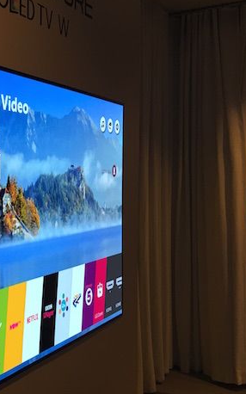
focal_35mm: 53
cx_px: -65
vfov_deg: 38.1
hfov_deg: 22.2
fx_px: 569
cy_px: 222
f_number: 2.2
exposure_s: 1/15
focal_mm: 4.15
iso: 32
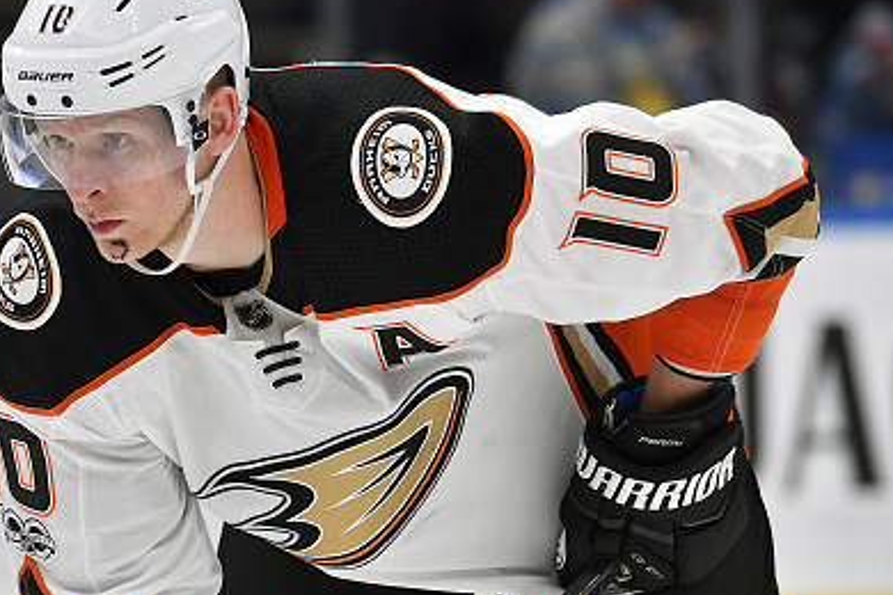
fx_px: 11335
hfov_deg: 4.5
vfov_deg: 3.0
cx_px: 289
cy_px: 350
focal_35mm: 457
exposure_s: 1/2000
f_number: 4
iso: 1600
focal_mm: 200
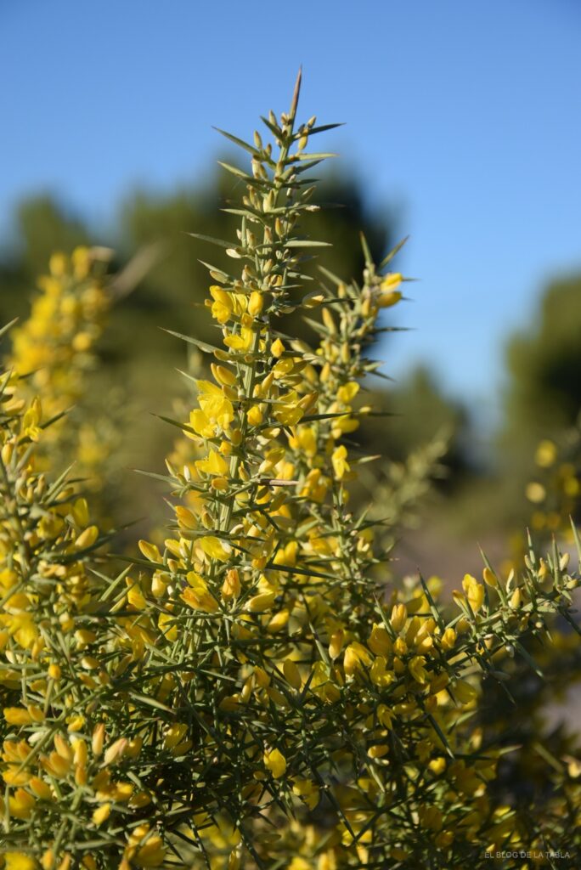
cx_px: 290
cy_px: 435
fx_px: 2248
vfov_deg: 21.9
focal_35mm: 93
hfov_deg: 14.7
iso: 400
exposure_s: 1/1600
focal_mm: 62
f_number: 6.3
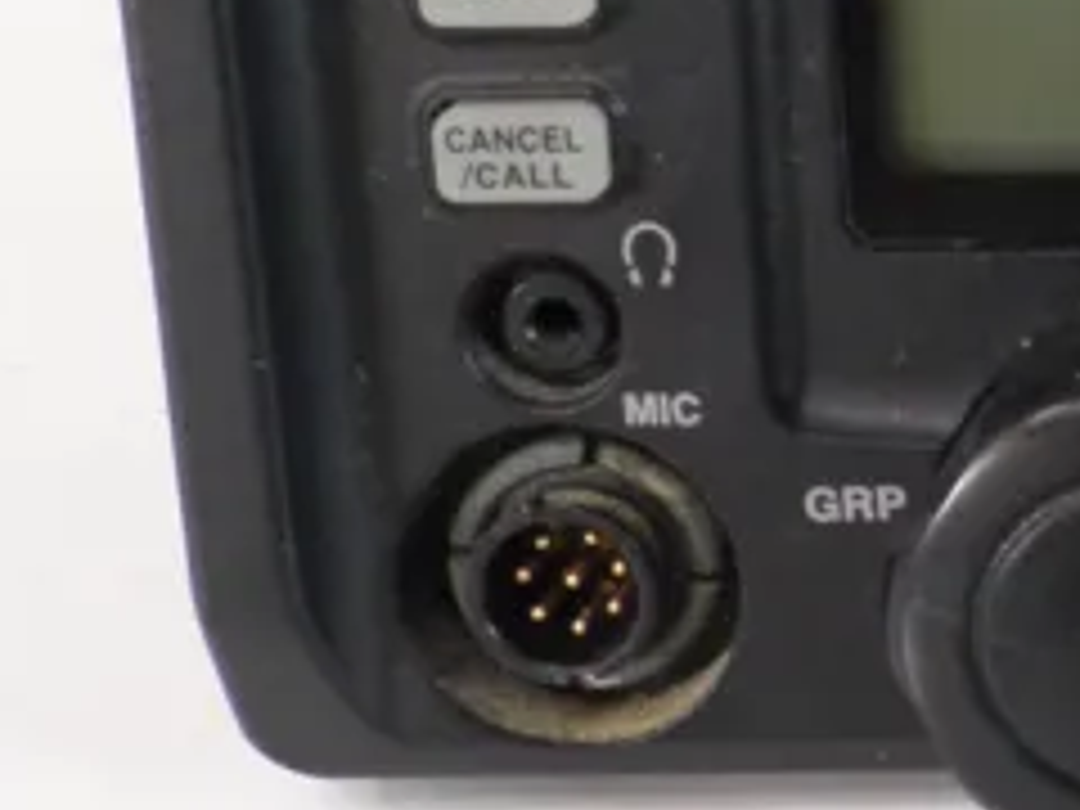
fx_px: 2933
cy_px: 36
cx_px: 1694
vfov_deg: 15.5
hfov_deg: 18.2
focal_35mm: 94
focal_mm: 4.5
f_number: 2.5
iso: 100
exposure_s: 1/30
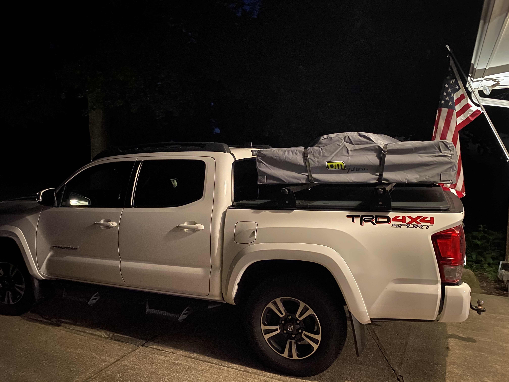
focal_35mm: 26
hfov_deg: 67.3
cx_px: 254
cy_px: 191
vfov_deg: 53.1
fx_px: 382
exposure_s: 1/8
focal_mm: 4.25
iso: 800
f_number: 1.8
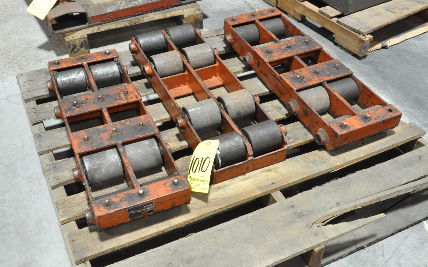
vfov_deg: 32.0
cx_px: 214
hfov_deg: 49.3
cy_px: 135
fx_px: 467
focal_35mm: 40
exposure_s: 1/8
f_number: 10
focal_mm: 26
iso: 3200
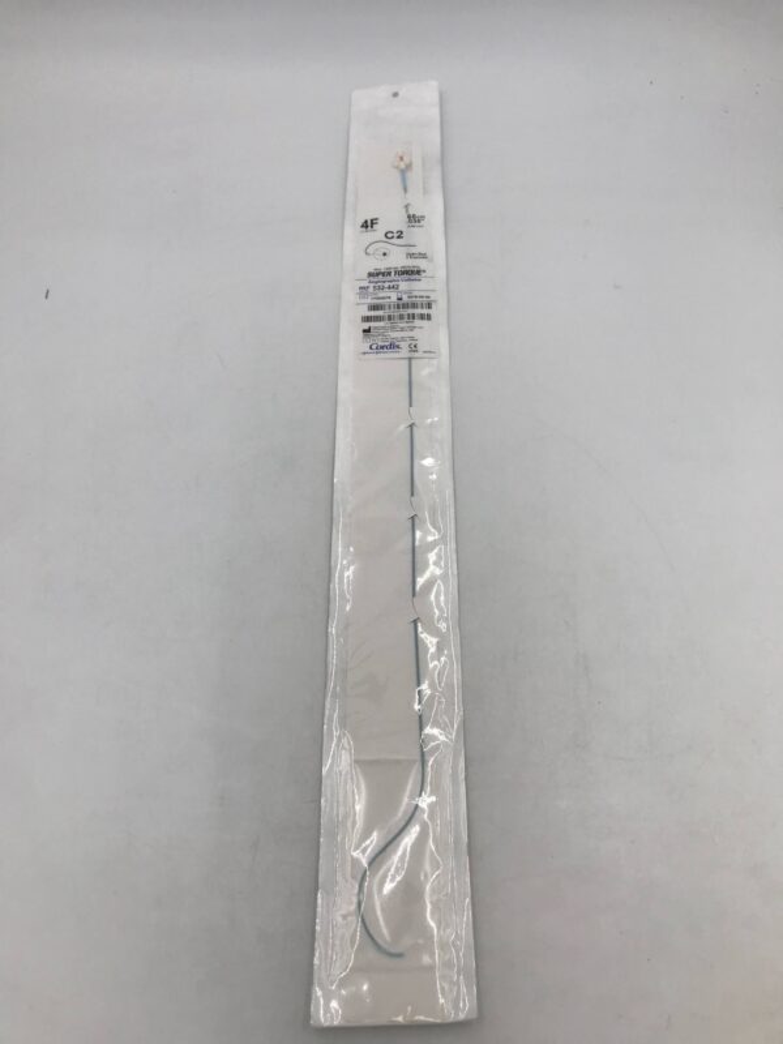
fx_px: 844
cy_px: 522
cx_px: 392
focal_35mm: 28
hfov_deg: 49.7
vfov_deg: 63.4
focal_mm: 3.99
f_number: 1.8
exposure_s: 1/447
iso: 20
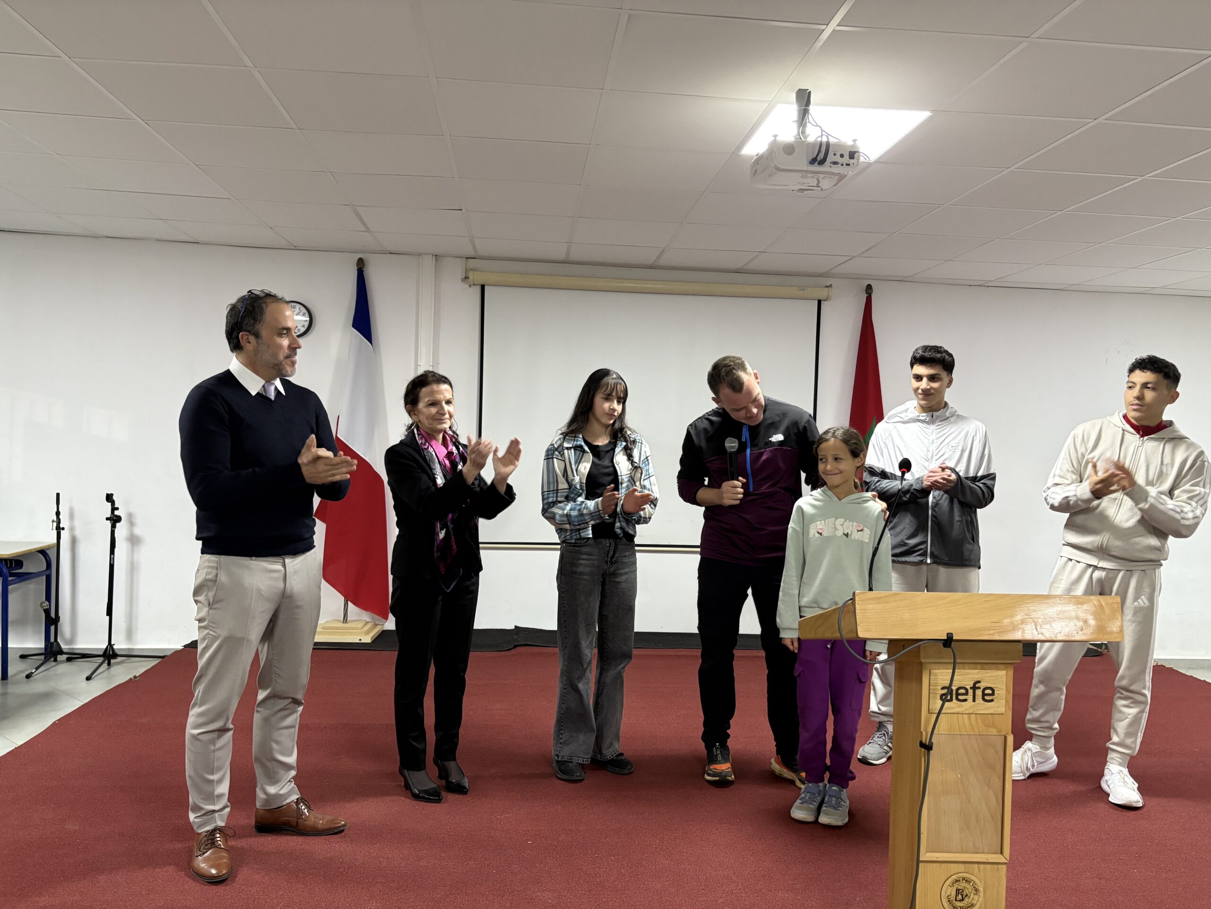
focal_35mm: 26
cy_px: 454
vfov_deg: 53.1
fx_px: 910
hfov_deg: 67.3
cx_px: 606
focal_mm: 5.96
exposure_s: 1/50
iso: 320
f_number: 1.6
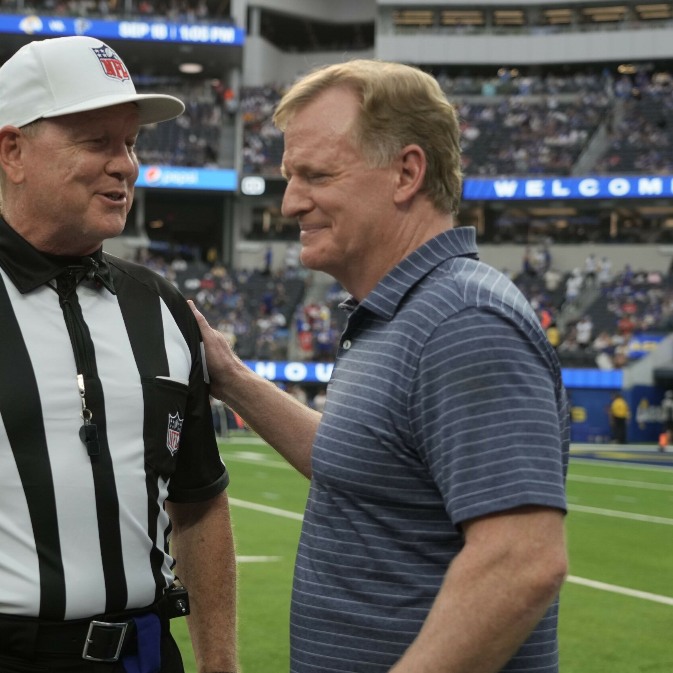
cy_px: 335
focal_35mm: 66
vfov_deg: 26.1
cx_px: 190
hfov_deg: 25.9
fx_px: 1452
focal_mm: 51
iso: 640
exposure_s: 1/1000
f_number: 4
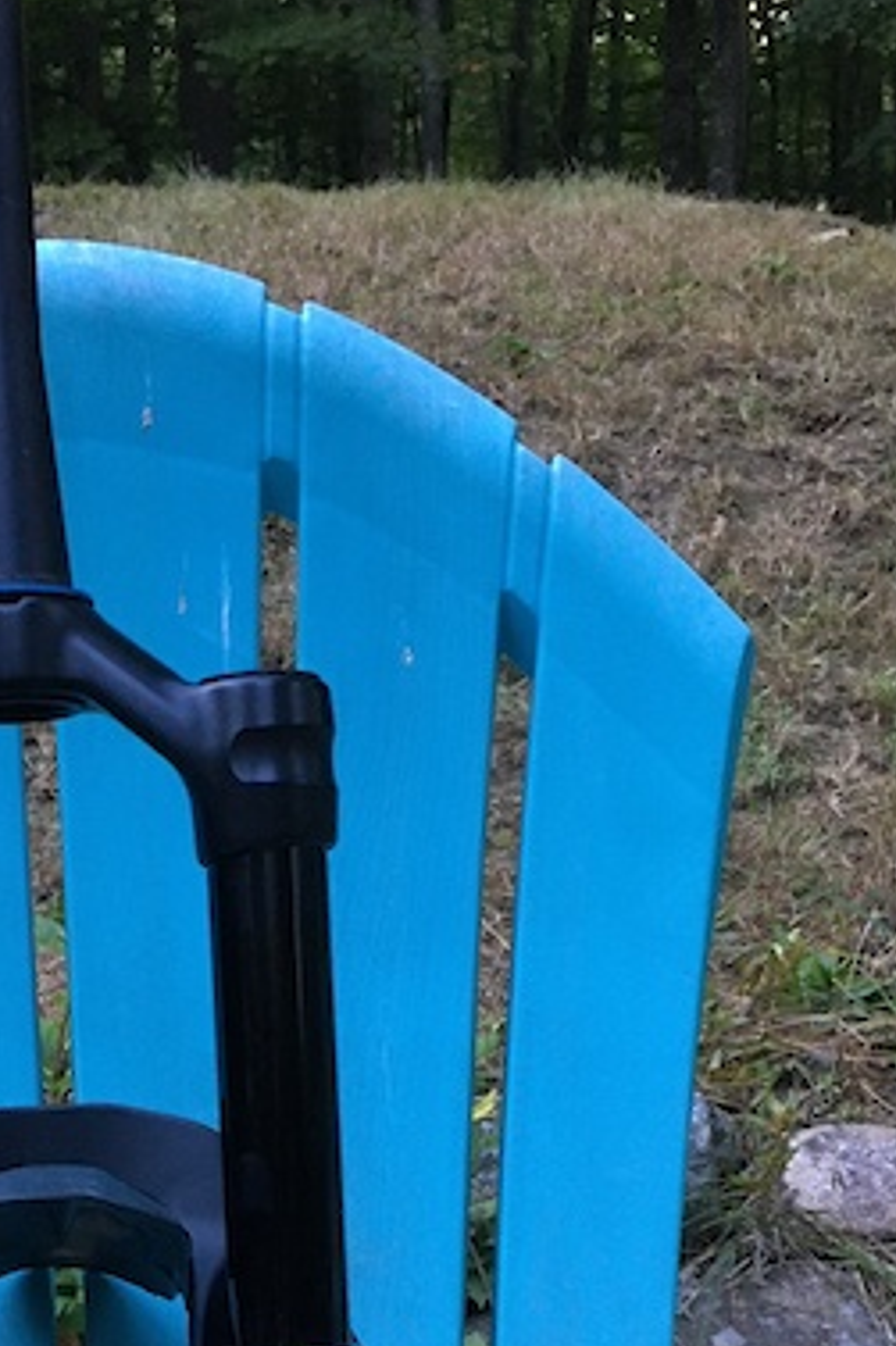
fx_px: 2391
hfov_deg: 21.0
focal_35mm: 64
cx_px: 178
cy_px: 1257
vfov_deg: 29.9
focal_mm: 4.15
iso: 100
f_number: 2.2
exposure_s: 1/30
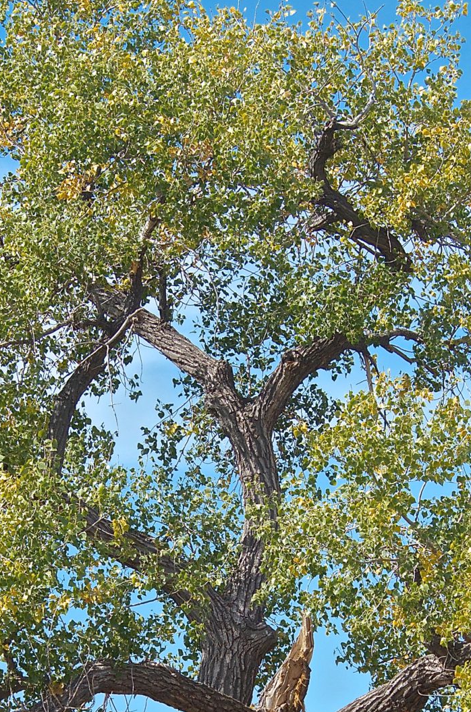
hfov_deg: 5.4
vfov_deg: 8.1
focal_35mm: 255
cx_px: 195
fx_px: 5030
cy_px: 698
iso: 800
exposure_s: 1/1250
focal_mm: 80
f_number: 8
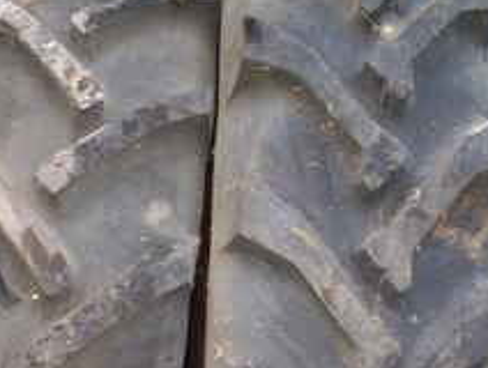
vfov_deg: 23.2
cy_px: 267
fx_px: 890
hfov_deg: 30.7
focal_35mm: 63
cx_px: 239
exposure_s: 1/30
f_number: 4.5
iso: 140
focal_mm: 6
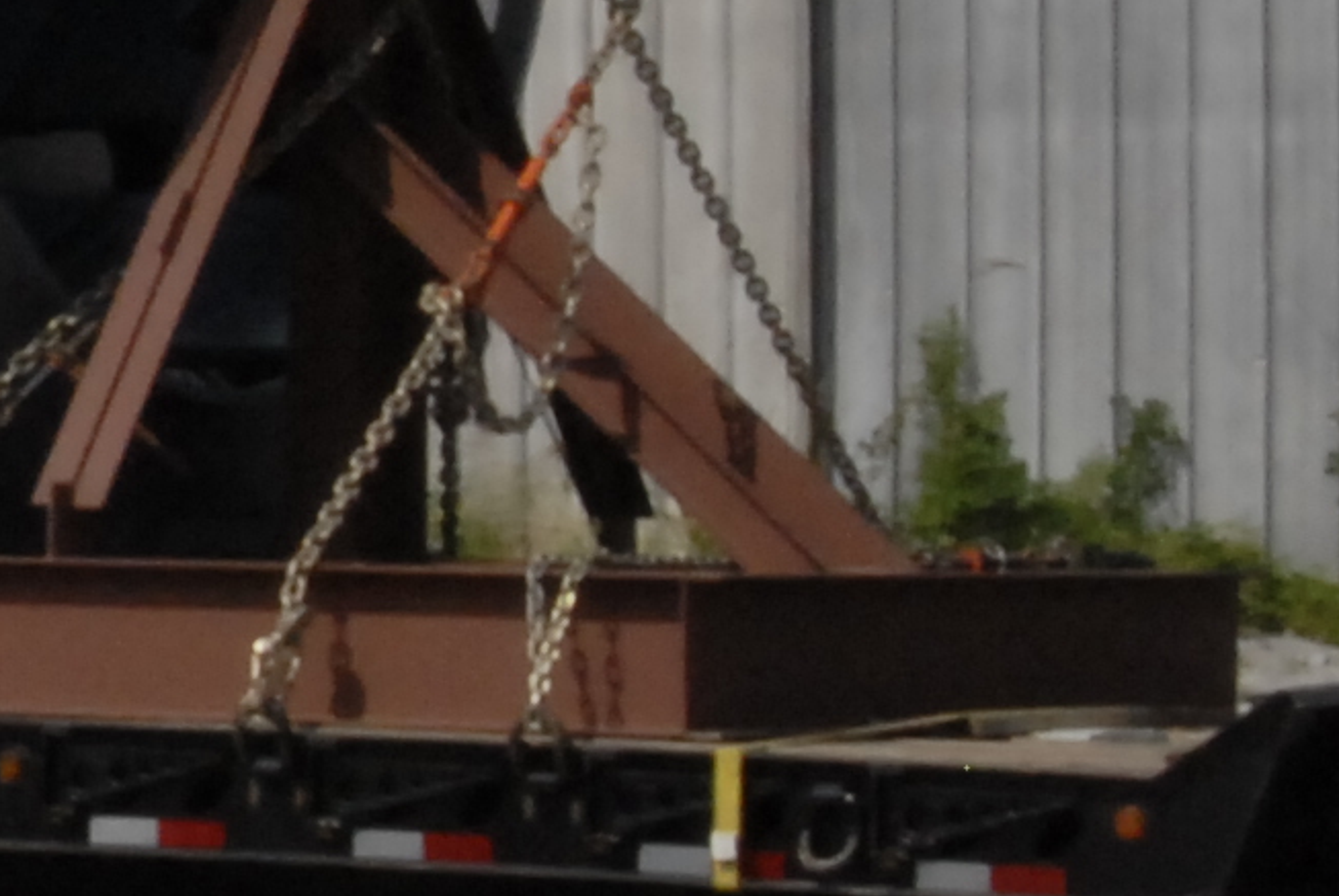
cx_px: -1530
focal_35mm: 249
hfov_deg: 7.8
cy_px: 39
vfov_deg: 5.5
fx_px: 9272
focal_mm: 28
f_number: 32
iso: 640
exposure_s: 1/160
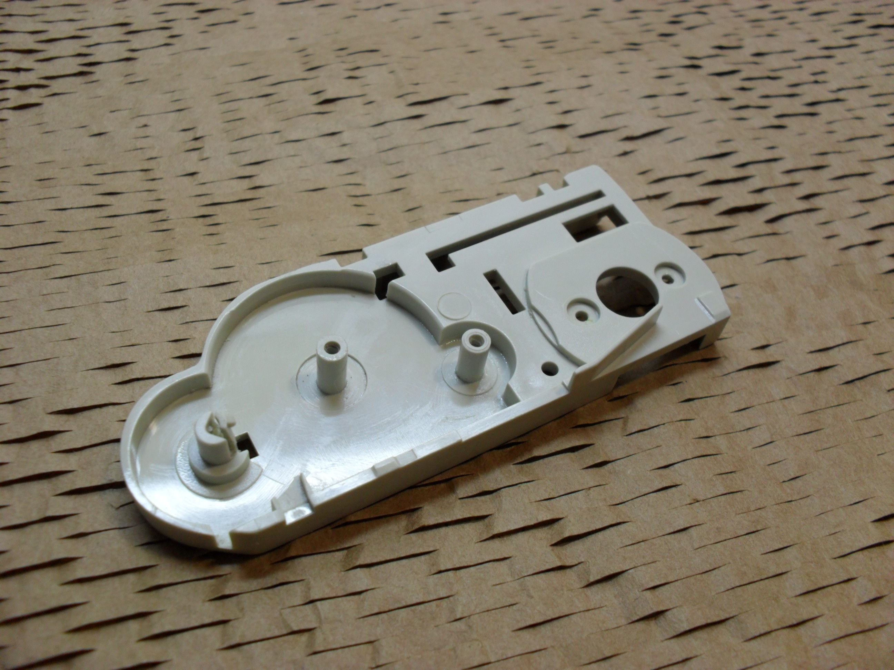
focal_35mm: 35
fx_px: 904
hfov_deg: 52.6
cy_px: 335
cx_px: 447
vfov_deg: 40.7
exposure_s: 1/30
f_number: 3.2
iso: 120
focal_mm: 6.3
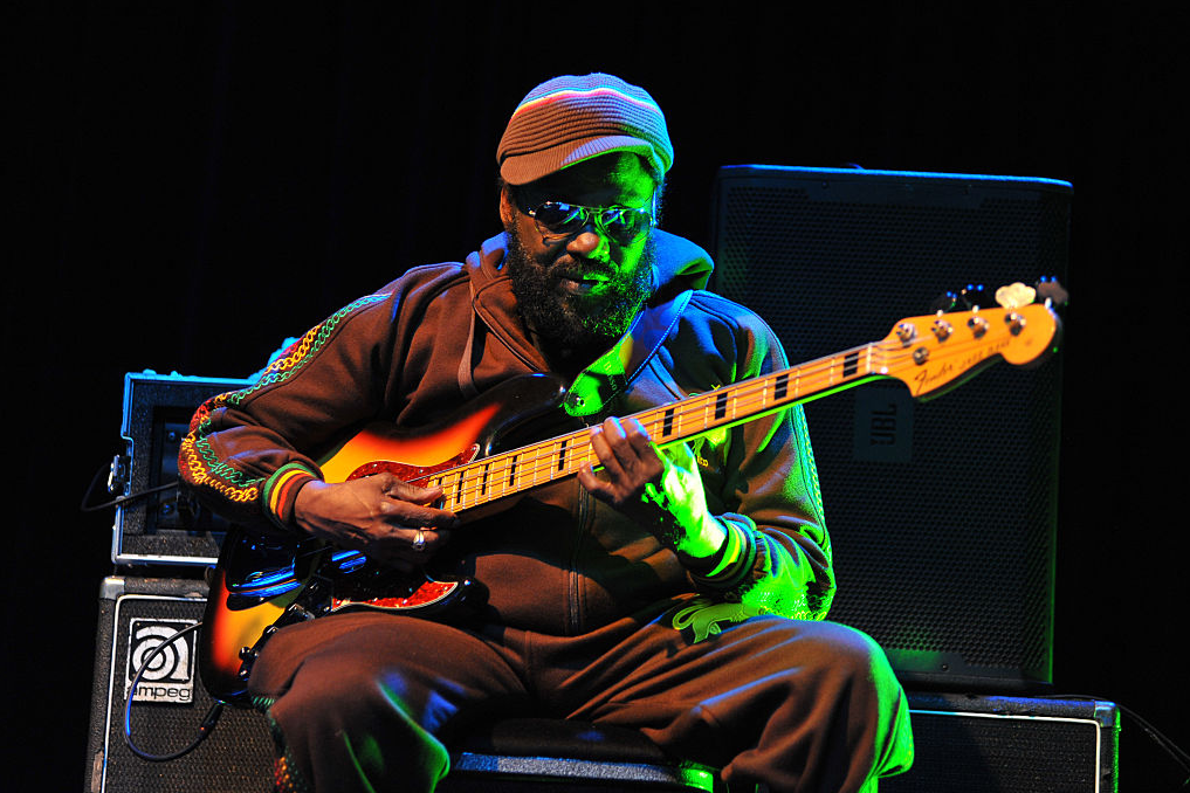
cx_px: 597
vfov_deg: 8.8
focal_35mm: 156
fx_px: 5156
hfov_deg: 13.2
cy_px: 396
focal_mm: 155
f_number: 2.8
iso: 1600
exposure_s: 1/100
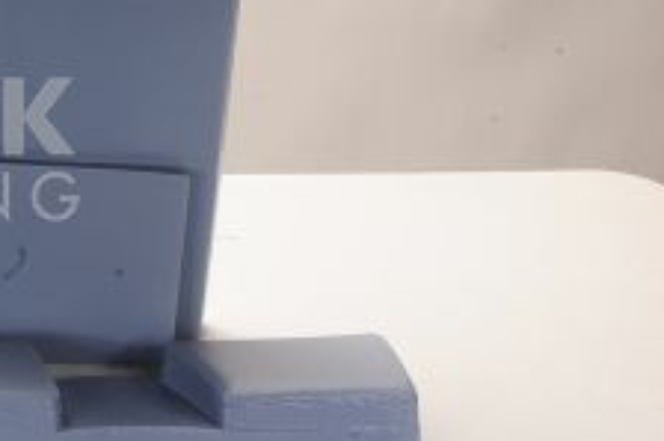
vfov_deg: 10.2
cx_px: -216
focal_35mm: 134
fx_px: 2470
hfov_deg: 14.6
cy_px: 149
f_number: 16
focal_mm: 50
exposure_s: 1/160
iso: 320
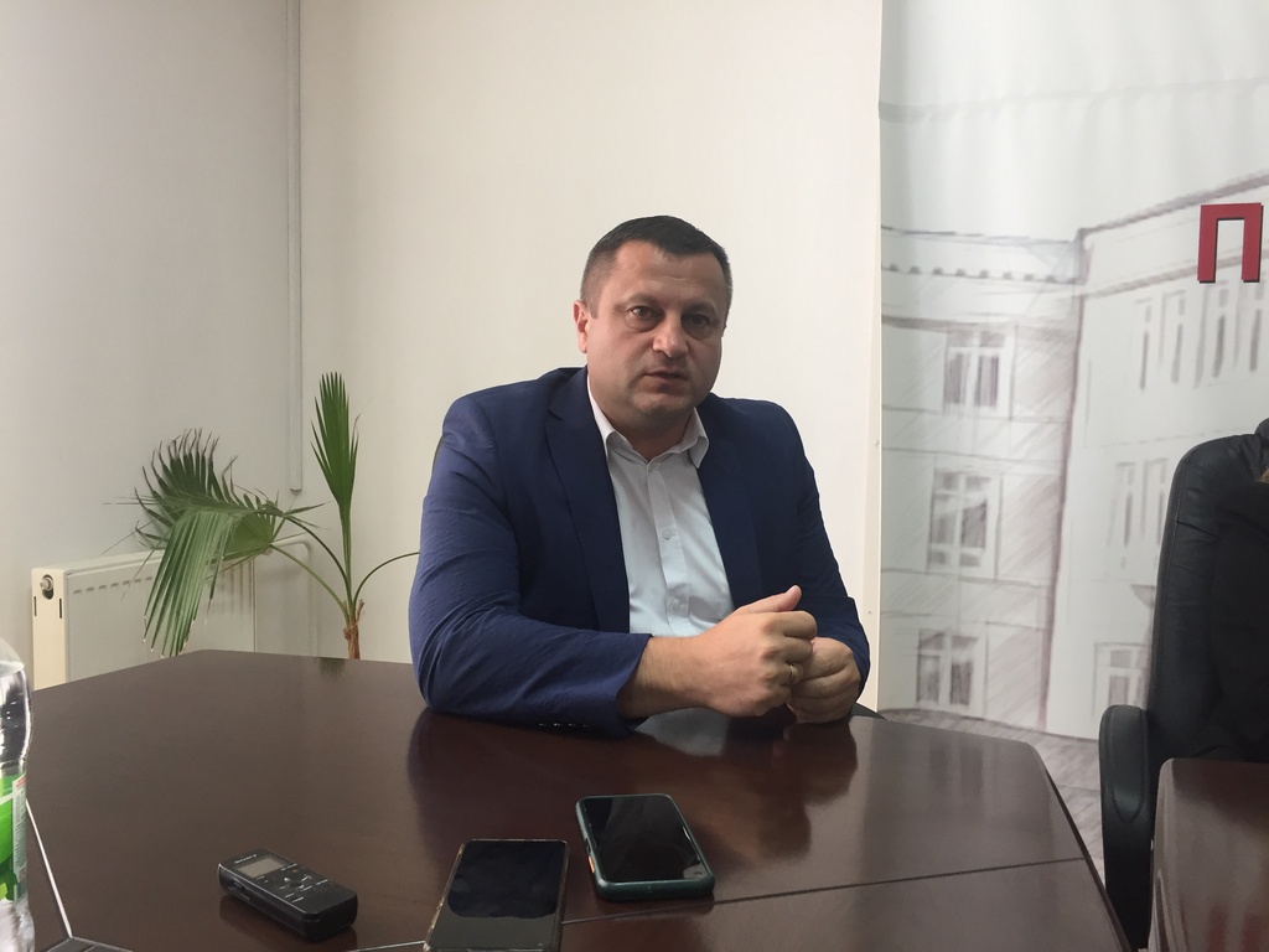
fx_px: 1063
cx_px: 634
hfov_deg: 61.7
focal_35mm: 29
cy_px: 476
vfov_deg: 48.2
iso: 40
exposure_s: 1/33
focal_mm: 4.15
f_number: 2.2
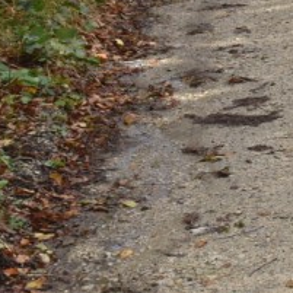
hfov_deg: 9.5
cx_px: 624
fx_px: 1628
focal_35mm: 170
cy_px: -152
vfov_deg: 10.0
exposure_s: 1/1000
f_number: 3.5
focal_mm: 35
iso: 800
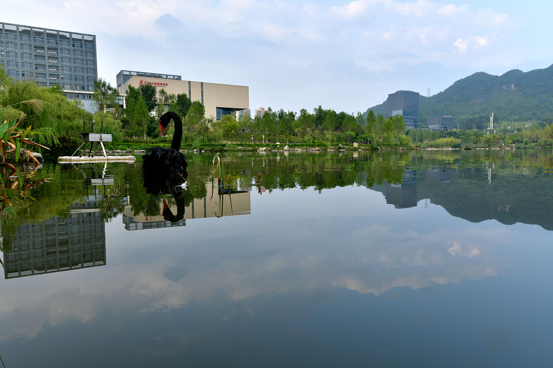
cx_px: 276
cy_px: 184
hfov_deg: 73.7
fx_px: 369
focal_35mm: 24
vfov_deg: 53.1
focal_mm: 24
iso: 160
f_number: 9
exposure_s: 1/100
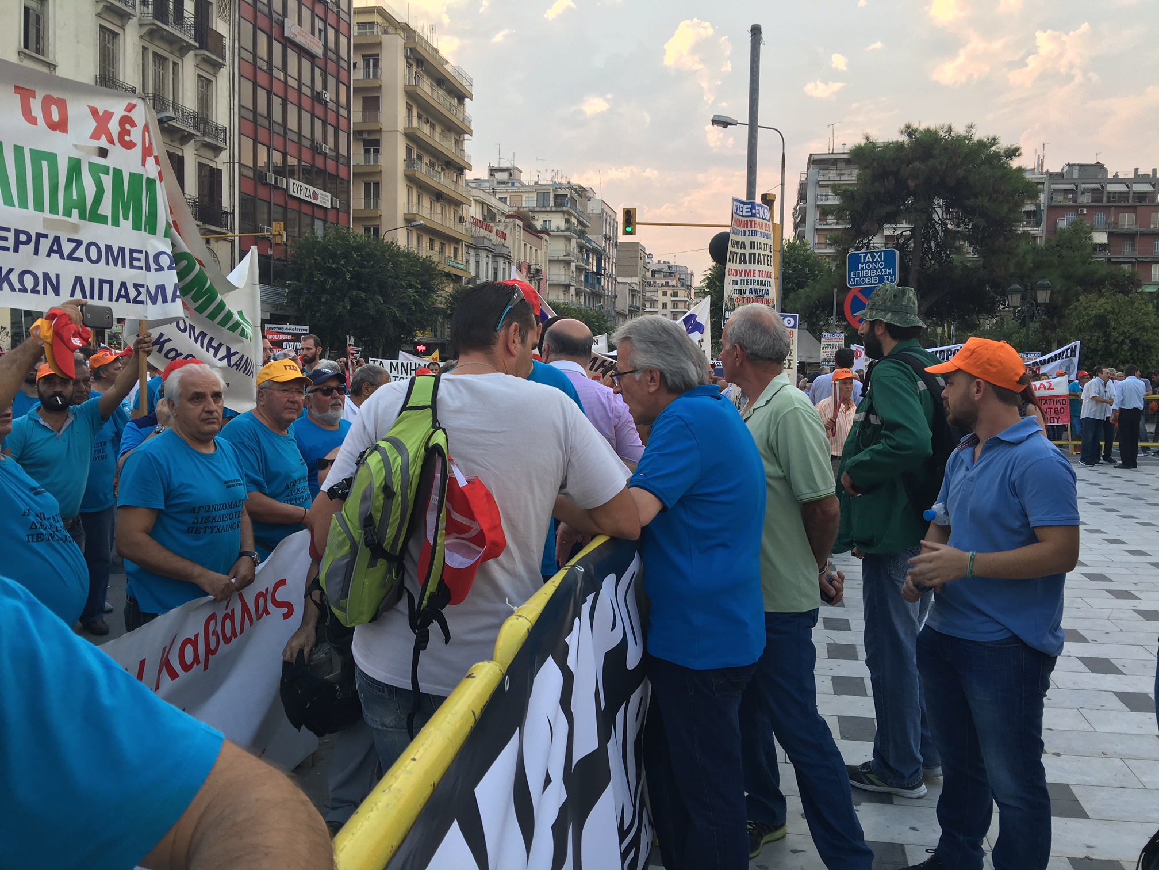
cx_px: 580
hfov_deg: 61.7
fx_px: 971
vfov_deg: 48.2
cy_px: 435
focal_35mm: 29
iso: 25
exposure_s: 1/162
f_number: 2.2
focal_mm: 4.15
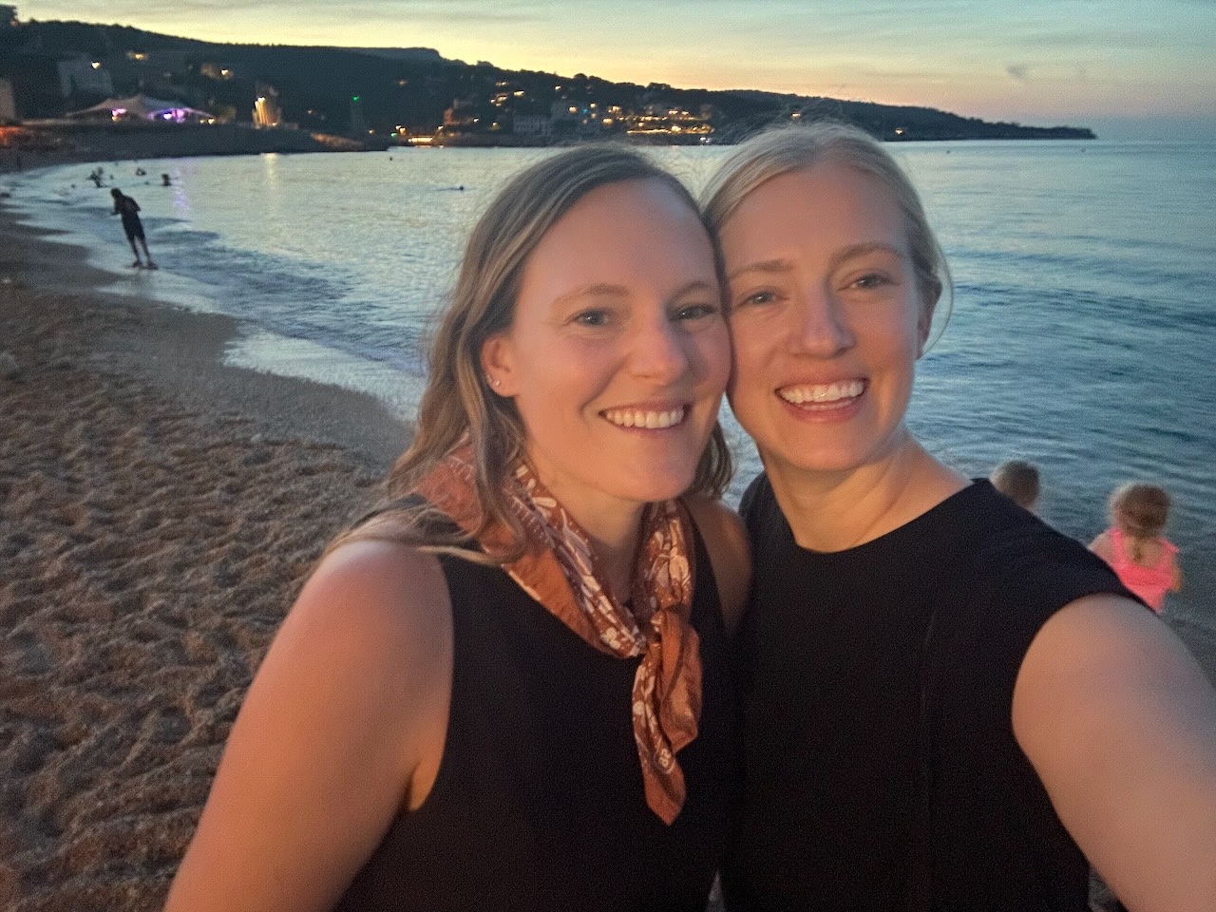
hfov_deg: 73.9
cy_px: 456
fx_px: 808
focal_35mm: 23
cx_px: 608
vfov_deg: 58.9
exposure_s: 1/8
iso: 800
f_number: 1.9
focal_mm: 2.69
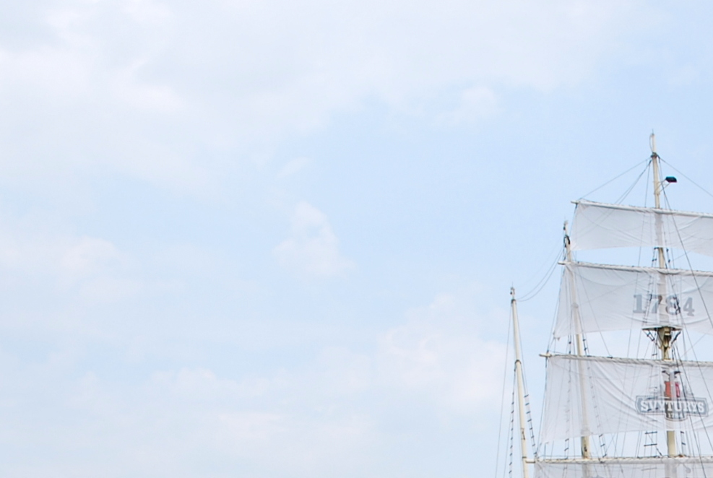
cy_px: 593
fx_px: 1835
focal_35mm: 92
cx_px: 693
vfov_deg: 14.3
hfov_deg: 21.3
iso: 100
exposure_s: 1/200
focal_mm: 21
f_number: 7.1
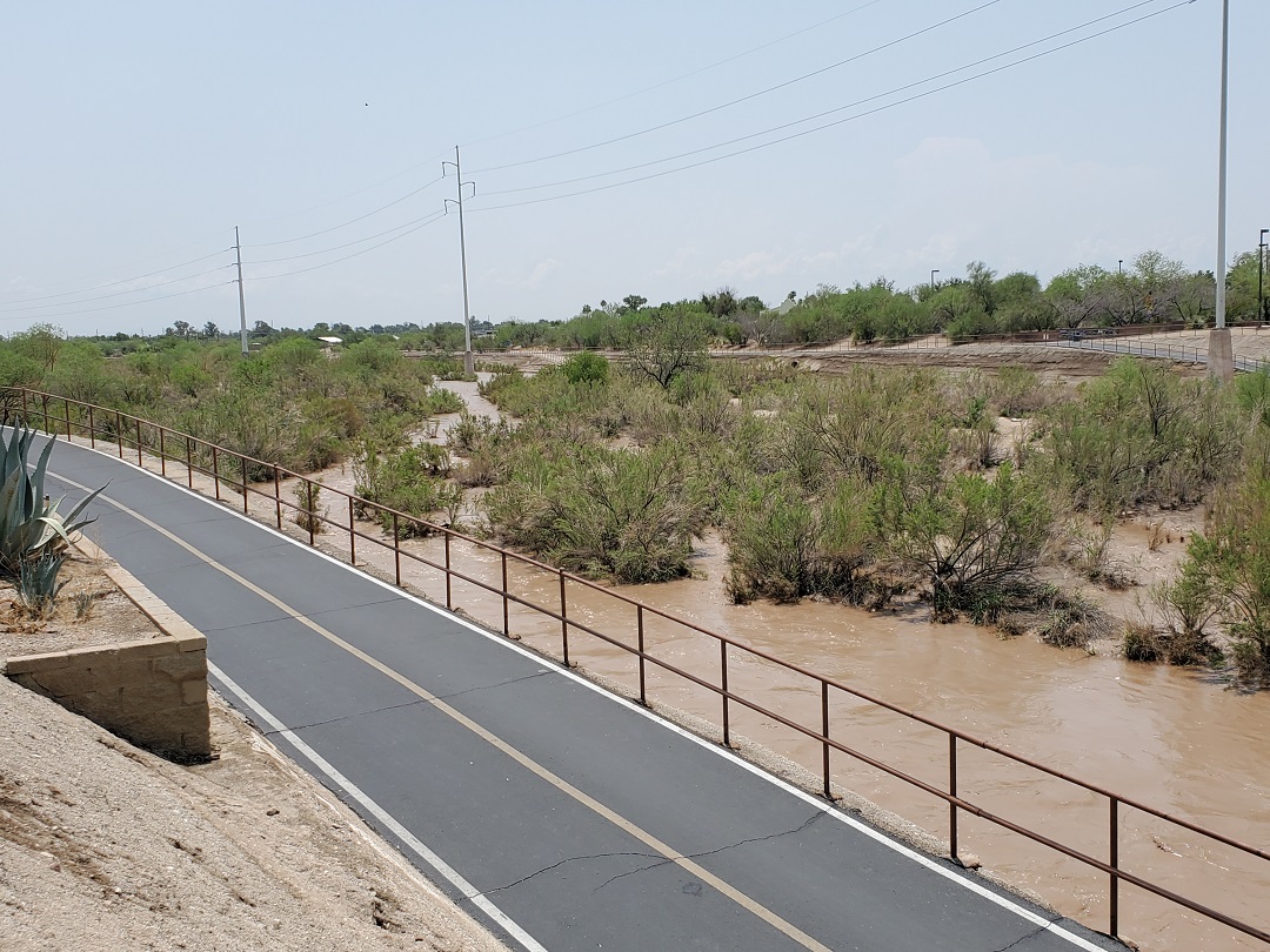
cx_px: 635
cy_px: 476
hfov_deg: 67.3
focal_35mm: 26
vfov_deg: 53.1
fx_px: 954
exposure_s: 1/1935
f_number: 2.4
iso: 50
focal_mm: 4.3
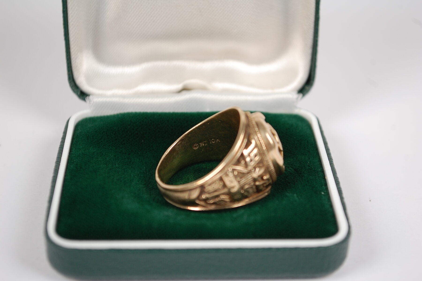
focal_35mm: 82
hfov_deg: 24.6
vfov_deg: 16.5
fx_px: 966
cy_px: 140
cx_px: 211
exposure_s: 1/125
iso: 280
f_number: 5.6
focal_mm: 55
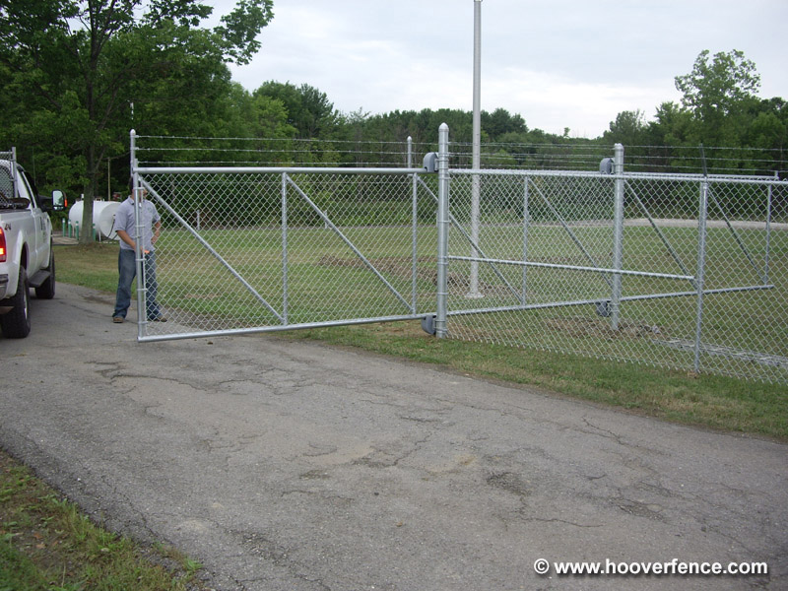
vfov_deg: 37.7
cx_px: 394
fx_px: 865
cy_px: 296
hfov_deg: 49.0
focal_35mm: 38
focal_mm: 7.9
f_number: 2.8
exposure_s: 1/400
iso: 100
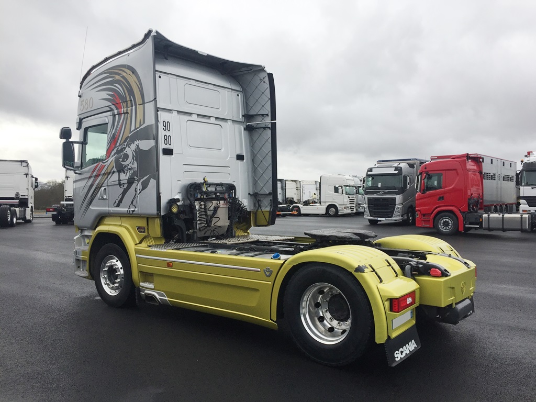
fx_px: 449
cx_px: 268
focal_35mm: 29
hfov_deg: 61.7
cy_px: 201
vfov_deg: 48.2
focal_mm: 4.15
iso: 32
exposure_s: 1/618
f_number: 2.2
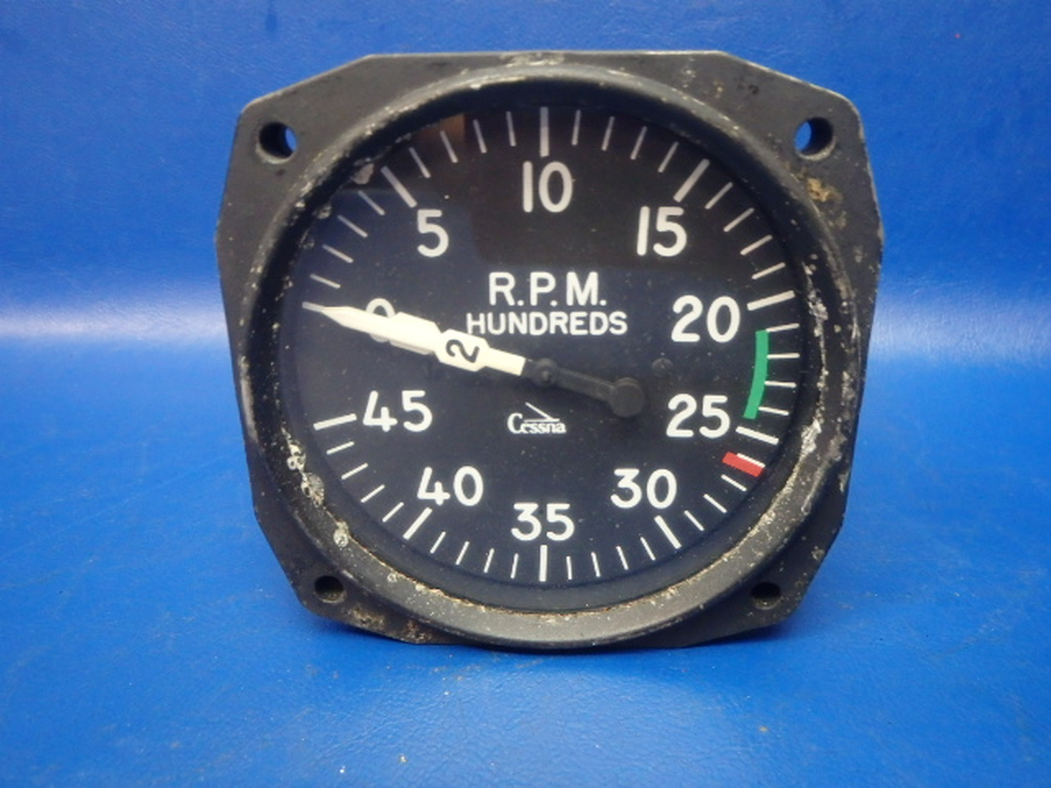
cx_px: 526
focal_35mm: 28
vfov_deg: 49.7
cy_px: 394
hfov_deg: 63.4
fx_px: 850
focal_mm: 5
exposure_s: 1/25
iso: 800
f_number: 3.9
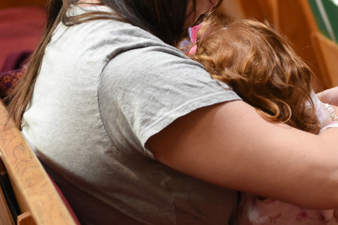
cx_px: 328
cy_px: 28
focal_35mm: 303
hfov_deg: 6.8
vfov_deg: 4.5
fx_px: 2845
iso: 2000
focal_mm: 82
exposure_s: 1/80
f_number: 5
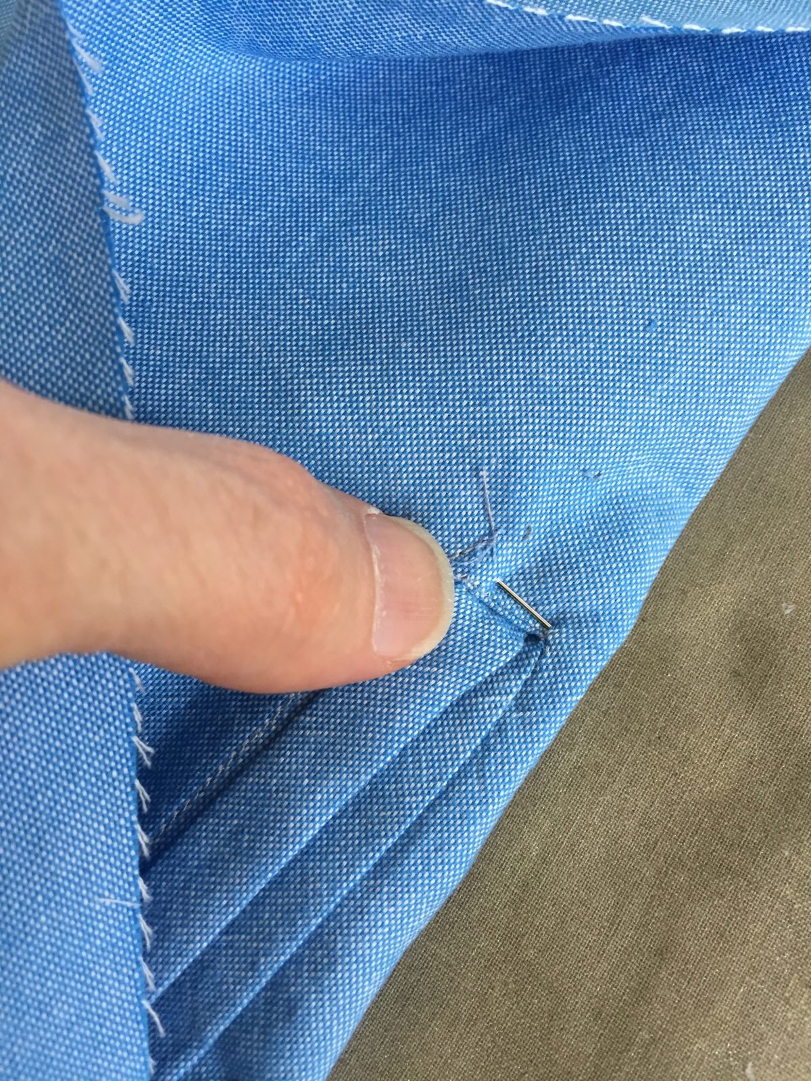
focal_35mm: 29
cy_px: 540
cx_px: 406
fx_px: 906
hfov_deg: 48.2
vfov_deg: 61.7
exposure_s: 1/30
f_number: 2.2
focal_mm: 4.15
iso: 64
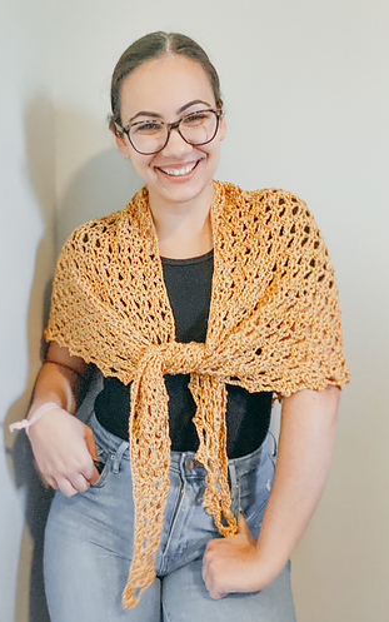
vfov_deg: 59.6
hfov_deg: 39.4
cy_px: 312
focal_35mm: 32
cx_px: 176
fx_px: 542
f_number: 2.2
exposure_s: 1/40
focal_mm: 2.71
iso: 400
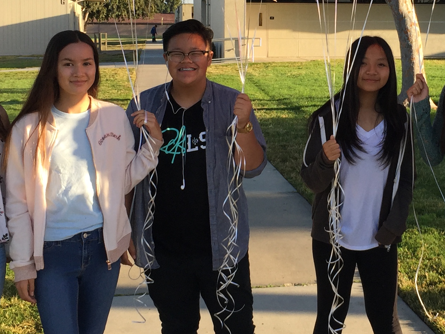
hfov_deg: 25.6
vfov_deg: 19.6
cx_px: 350
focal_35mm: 75
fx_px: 964
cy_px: 99
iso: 32
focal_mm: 4.15
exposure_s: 1/507
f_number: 2.2
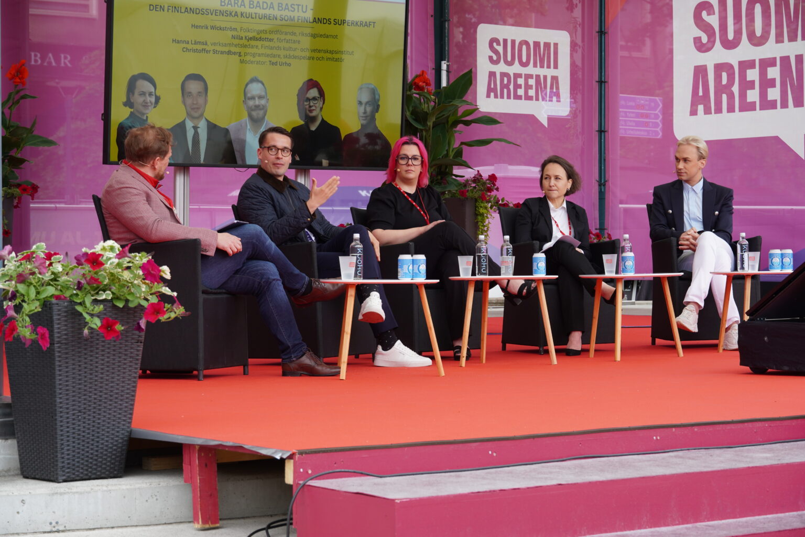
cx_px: 402
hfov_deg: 23.0
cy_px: 268
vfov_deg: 15.4
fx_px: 1979
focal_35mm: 88
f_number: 6.3
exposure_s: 1/100
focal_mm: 59
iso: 160
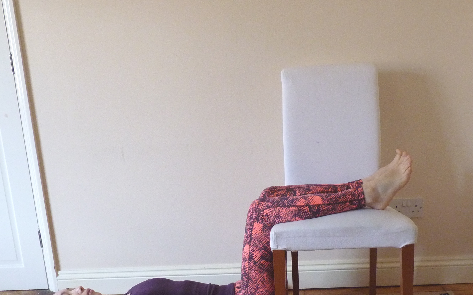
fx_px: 554
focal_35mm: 43
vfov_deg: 29.1
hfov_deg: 46.2
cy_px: 239
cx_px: 253
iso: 400
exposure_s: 1/30
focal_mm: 4.8
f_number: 2.8
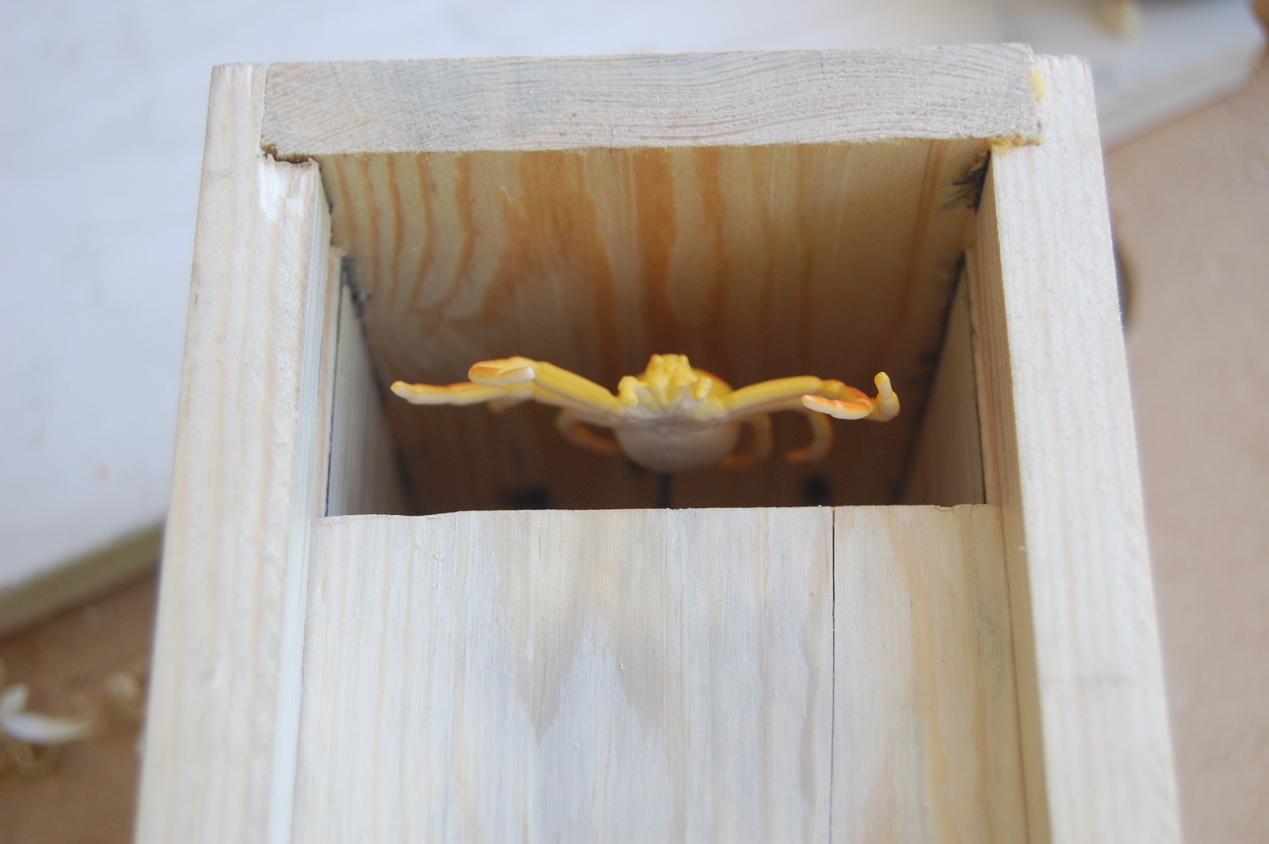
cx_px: 634
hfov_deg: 33.4
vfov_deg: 22.6
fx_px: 2113
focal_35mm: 60
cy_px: 422
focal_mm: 40
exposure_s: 1/125
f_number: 5.6
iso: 400
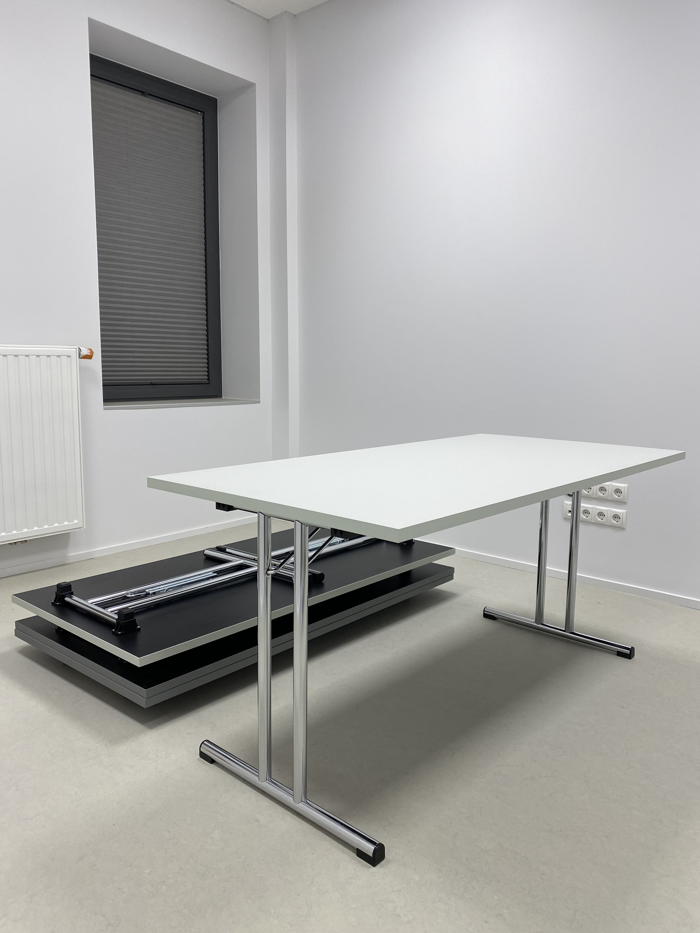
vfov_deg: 67.3
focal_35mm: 26
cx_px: 350
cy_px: 466
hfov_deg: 53.1
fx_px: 701
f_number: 1.8
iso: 64
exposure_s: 1/100
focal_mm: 4.25
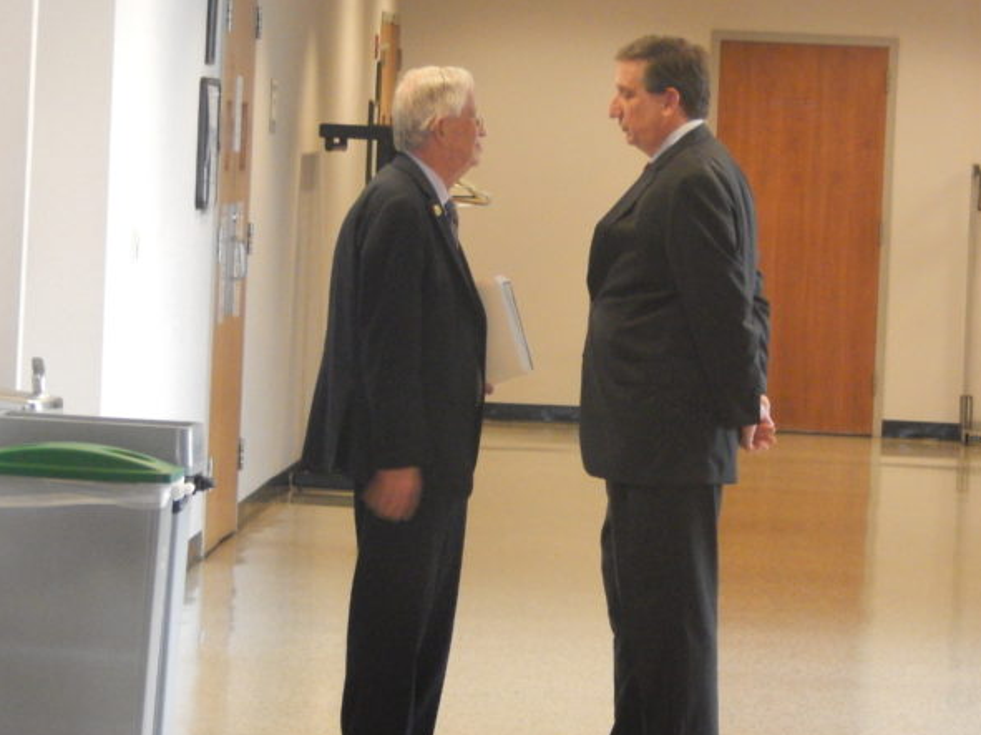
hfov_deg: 8.3
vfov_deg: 6.2
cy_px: 463
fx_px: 6772
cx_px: 608
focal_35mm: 239
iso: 1000
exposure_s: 1/30
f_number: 5.3
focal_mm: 32.8
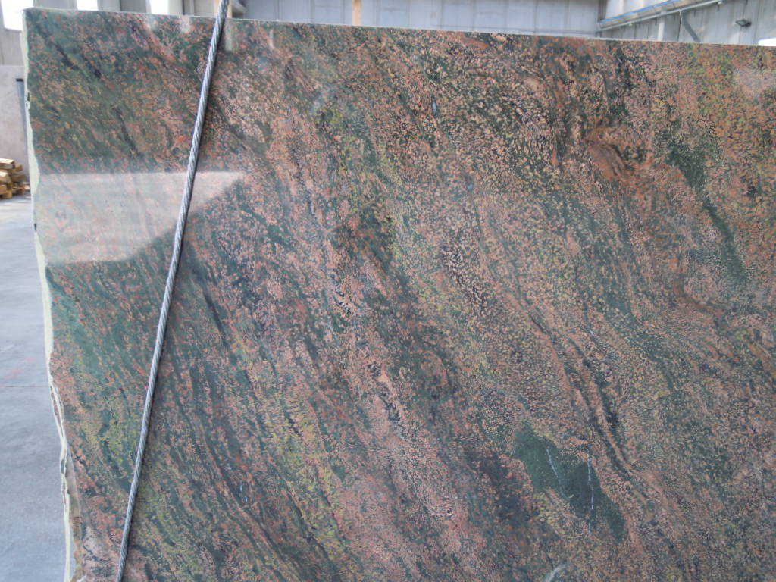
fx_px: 628
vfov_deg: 49.7
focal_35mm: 28
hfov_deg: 63.4
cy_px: 291
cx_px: 388
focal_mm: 5
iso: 100
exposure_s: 1/60
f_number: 2.7
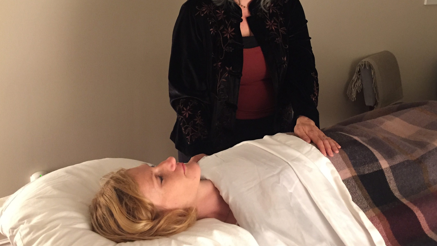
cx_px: 260
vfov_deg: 30.8
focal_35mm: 38
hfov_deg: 52.5
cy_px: 71
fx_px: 440
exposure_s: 1/17
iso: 250
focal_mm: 4.15
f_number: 2.2
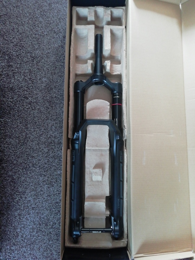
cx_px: 98
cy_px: 130
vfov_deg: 67.3
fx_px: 195
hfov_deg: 53.1
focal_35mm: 26
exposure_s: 1/33.3
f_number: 2.2
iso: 400
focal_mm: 3.46
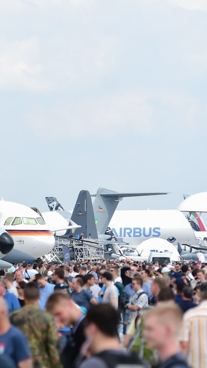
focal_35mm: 289
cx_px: -64
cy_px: 183
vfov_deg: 7.5
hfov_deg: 4.2
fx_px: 2820
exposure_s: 1/640
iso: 64
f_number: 3.2
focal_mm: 122
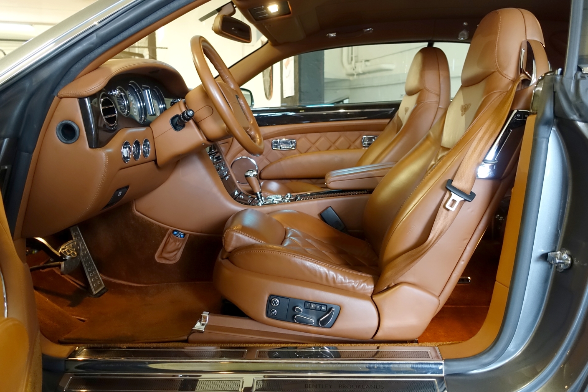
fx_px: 474
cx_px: 294
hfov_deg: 63.7
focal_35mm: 29
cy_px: 196
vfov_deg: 45.0
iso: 800
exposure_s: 1/15
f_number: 2.5
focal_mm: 10.51
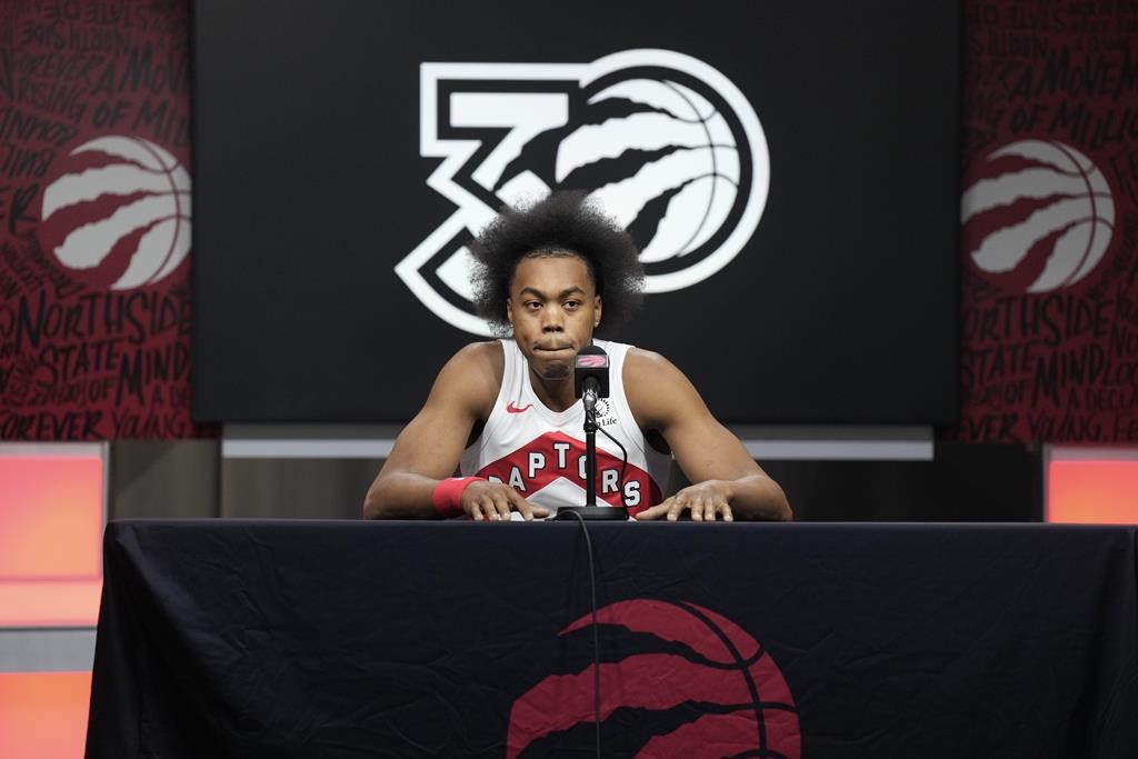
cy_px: 380
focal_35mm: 163
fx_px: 5153
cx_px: 569
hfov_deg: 12.6
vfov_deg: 8.4
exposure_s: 1/1000
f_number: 3.2
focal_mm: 163
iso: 2500
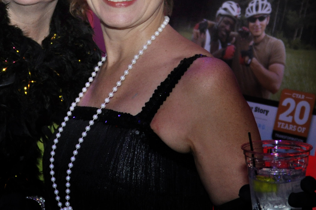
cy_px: -5
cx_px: 85
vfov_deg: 12.6
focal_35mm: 107
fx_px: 938
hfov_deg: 19.0
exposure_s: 1/60
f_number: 4
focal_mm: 28
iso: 800
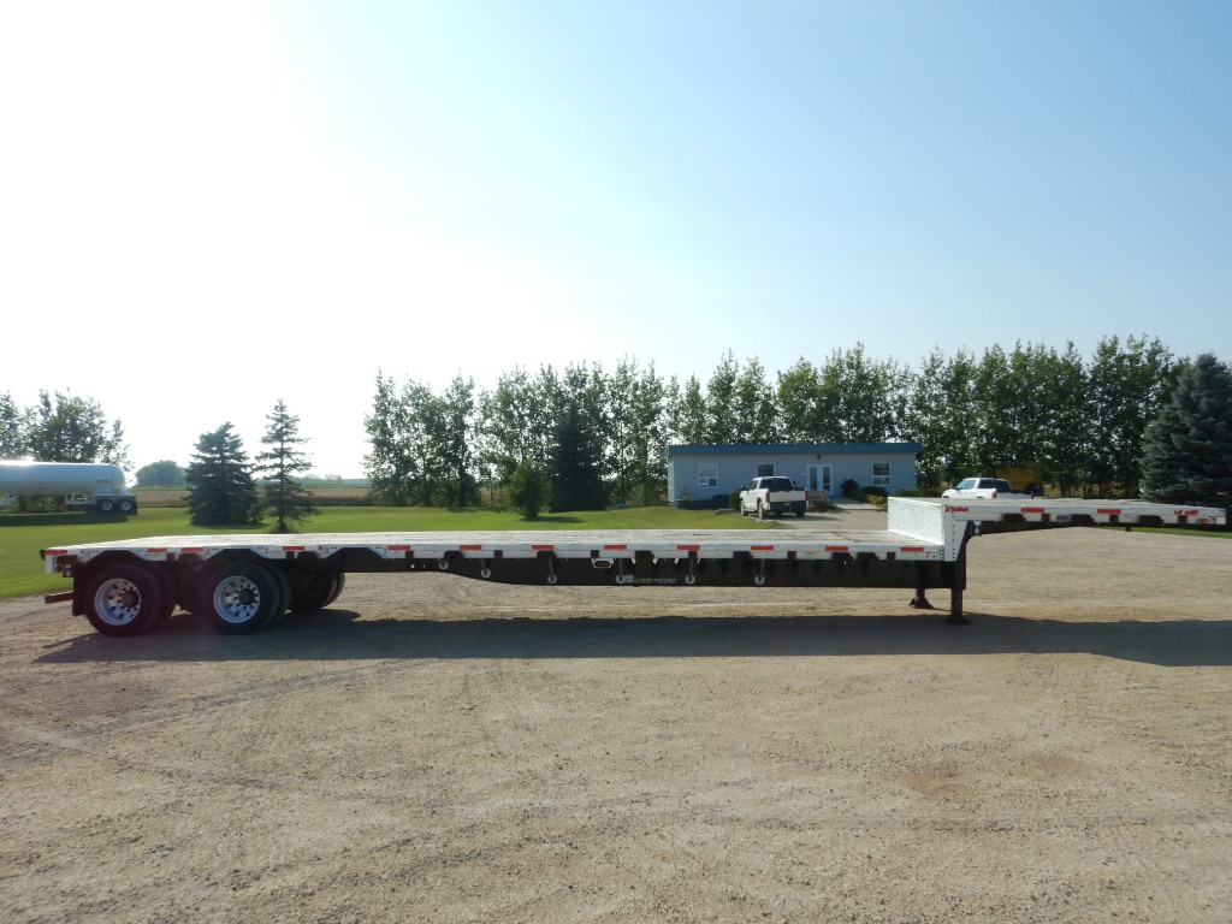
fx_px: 854
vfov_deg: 56.8
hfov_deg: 71.6
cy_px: 462
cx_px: 616
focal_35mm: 24
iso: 125
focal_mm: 4.3
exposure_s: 1/1250
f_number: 4.1
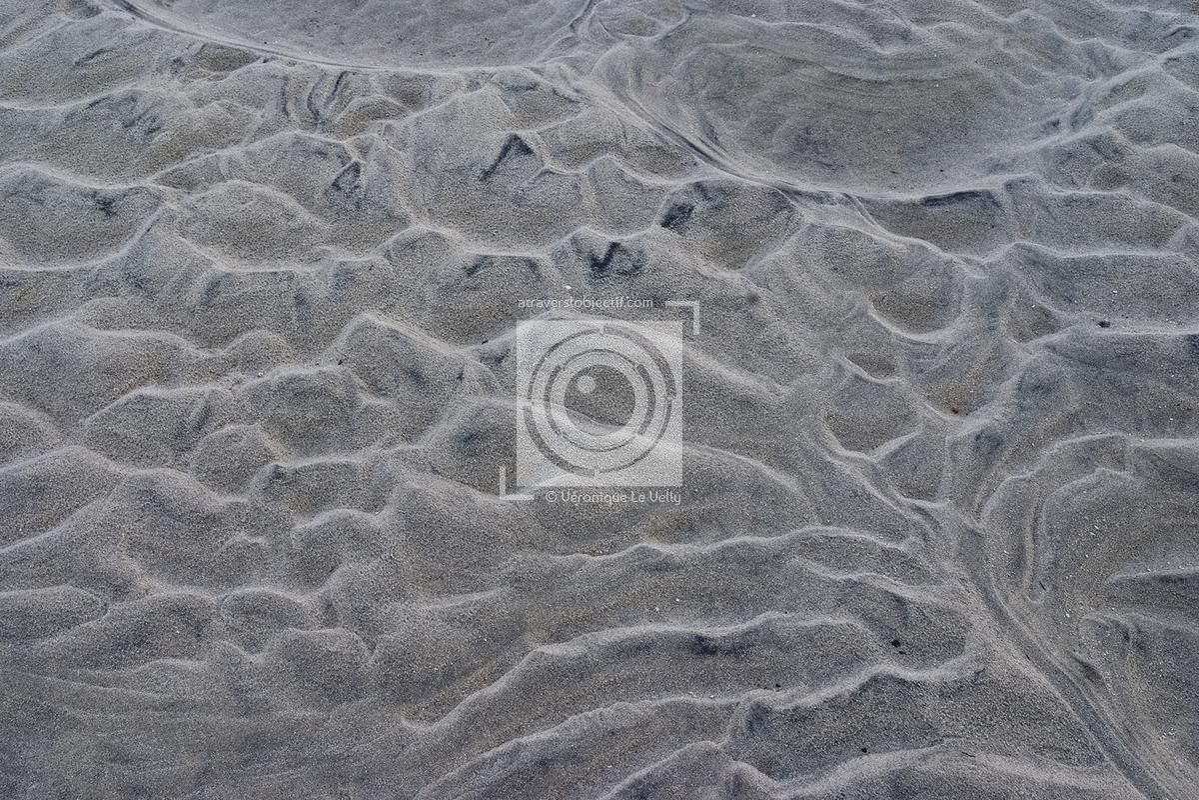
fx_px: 1299
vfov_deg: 34.2
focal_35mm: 39
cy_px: 400
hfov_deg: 49.6
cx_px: 600
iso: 400
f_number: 9
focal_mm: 26
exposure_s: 1/100
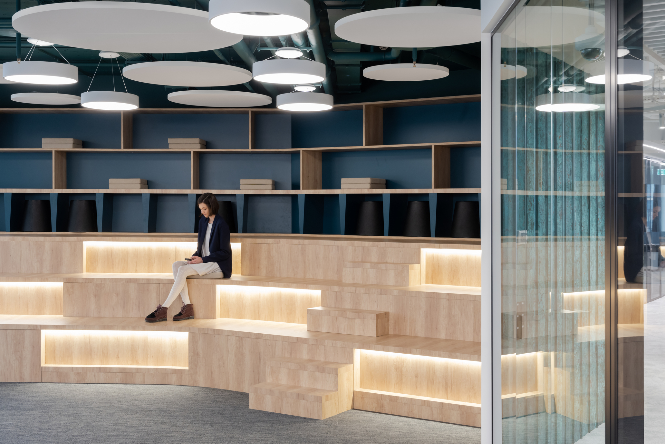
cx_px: 332
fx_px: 813
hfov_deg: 44.5
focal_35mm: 44
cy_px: 222
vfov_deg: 30.5
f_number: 9
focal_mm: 44
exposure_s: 1/2.5
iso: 400
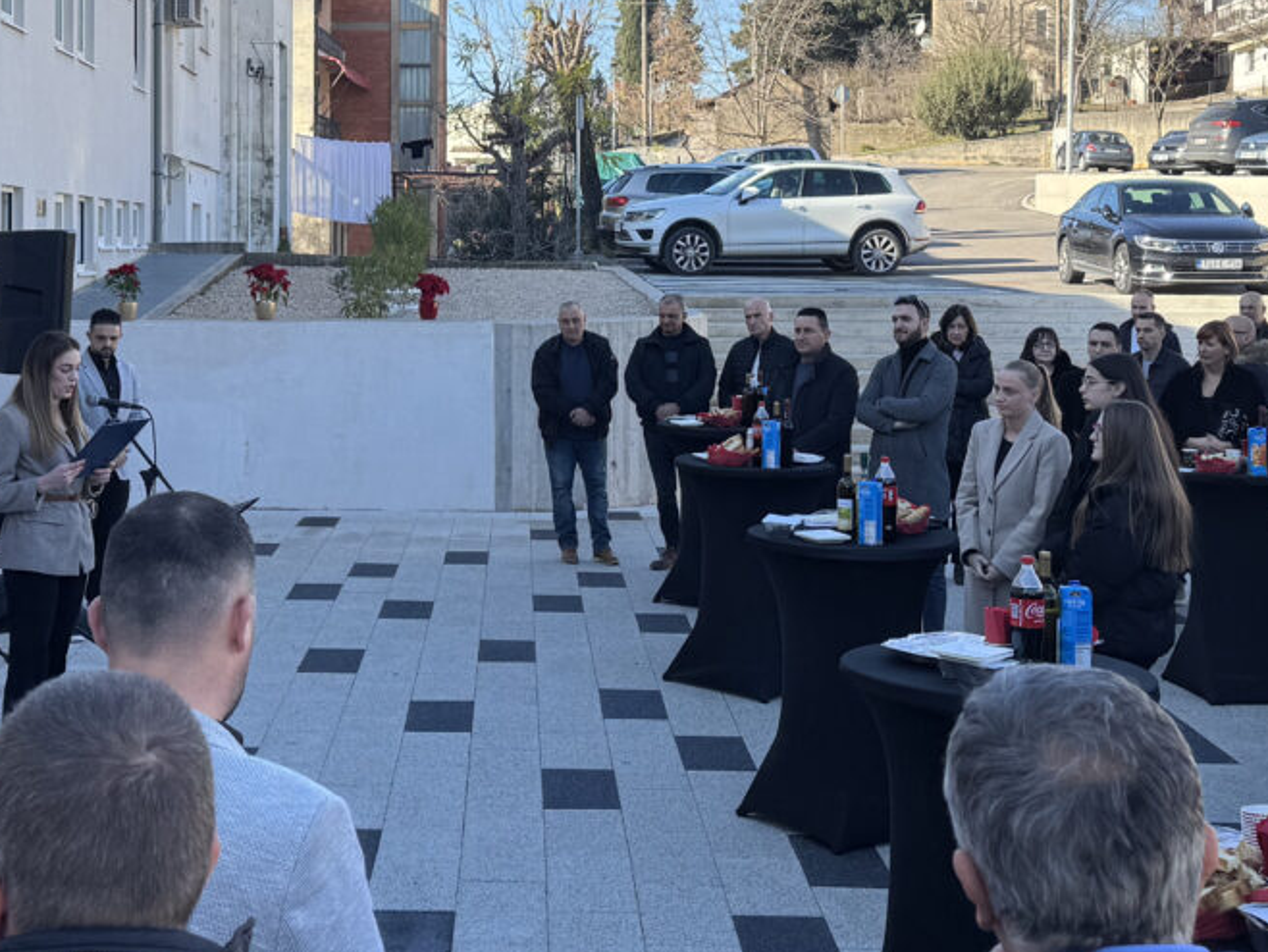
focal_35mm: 56
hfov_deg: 34.3
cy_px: 225
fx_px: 2052
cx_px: 526
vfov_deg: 25.8
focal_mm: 6.76
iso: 80
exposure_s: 1/2252
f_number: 1.78
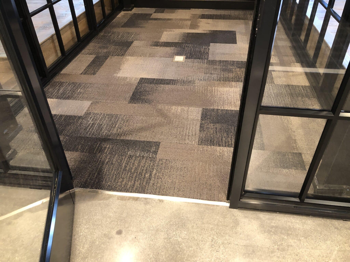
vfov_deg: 49.7
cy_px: 131
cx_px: 175
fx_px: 283
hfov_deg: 63.4
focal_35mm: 28
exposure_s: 1/15
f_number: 1.8
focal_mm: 3.99
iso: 80
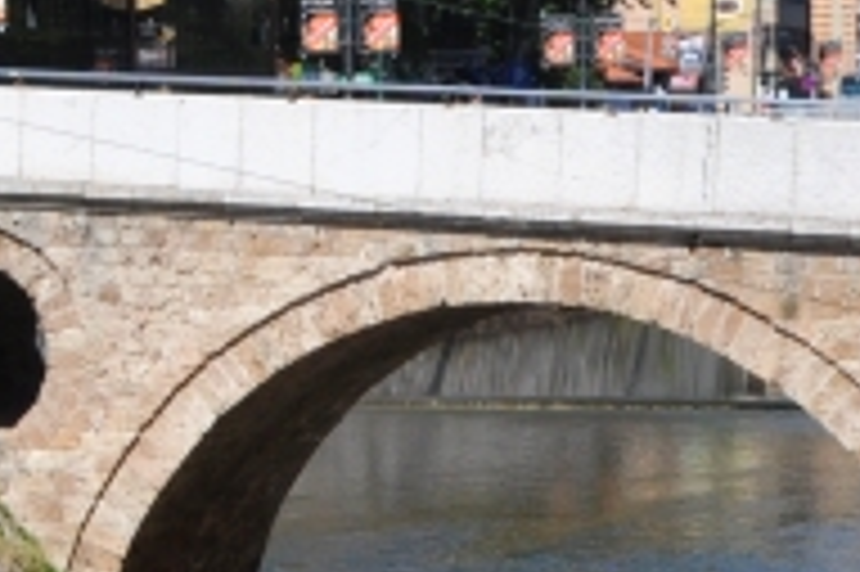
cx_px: -428
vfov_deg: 7.3
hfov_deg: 10.6
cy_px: 257
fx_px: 4487
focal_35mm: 188
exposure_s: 1/500
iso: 250
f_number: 11
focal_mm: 24
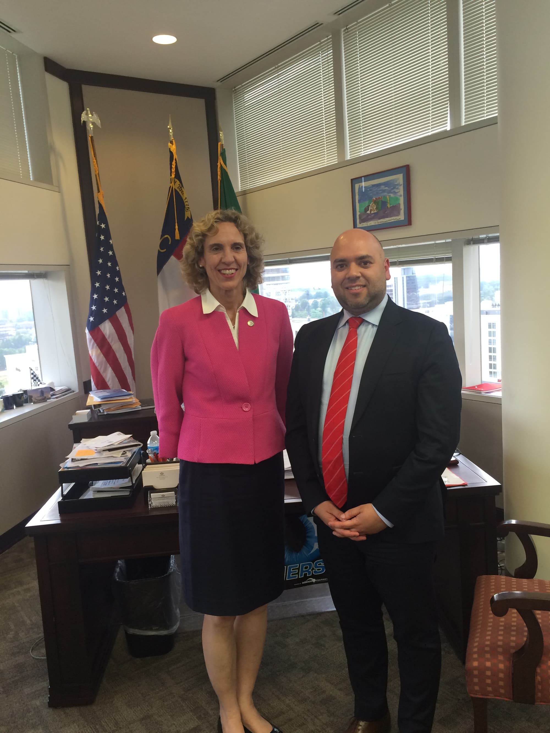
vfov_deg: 61.7
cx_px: 275
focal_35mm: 29
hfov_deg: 48.2
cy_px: 366
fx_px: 614
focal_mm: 4.15
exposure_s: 1/30
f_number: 2.2
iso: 40
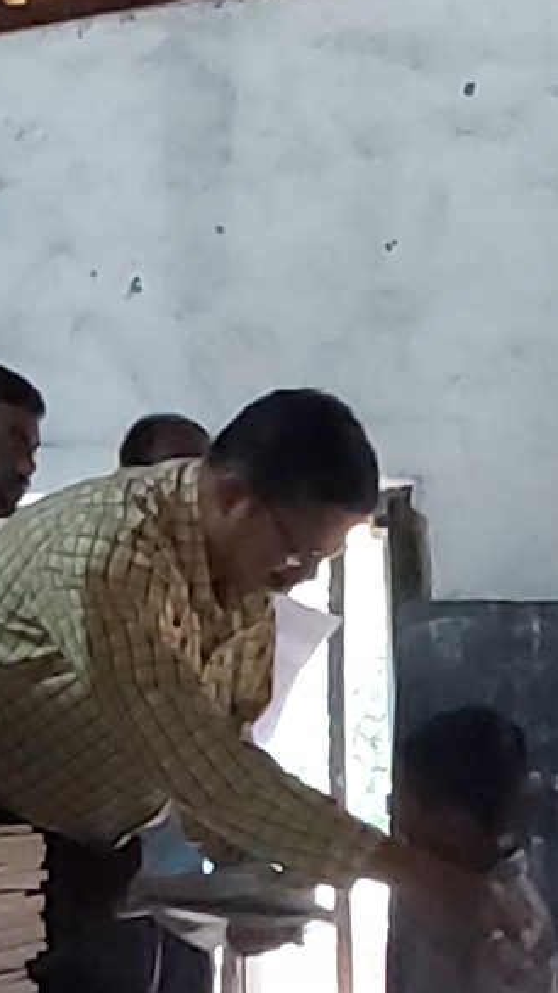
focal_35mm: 73
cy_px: 847
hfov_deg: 16.5
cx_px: 388
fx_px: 1920
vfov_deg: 28.1
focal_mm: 1.42
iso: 200
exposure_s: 1/25
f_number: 2.2
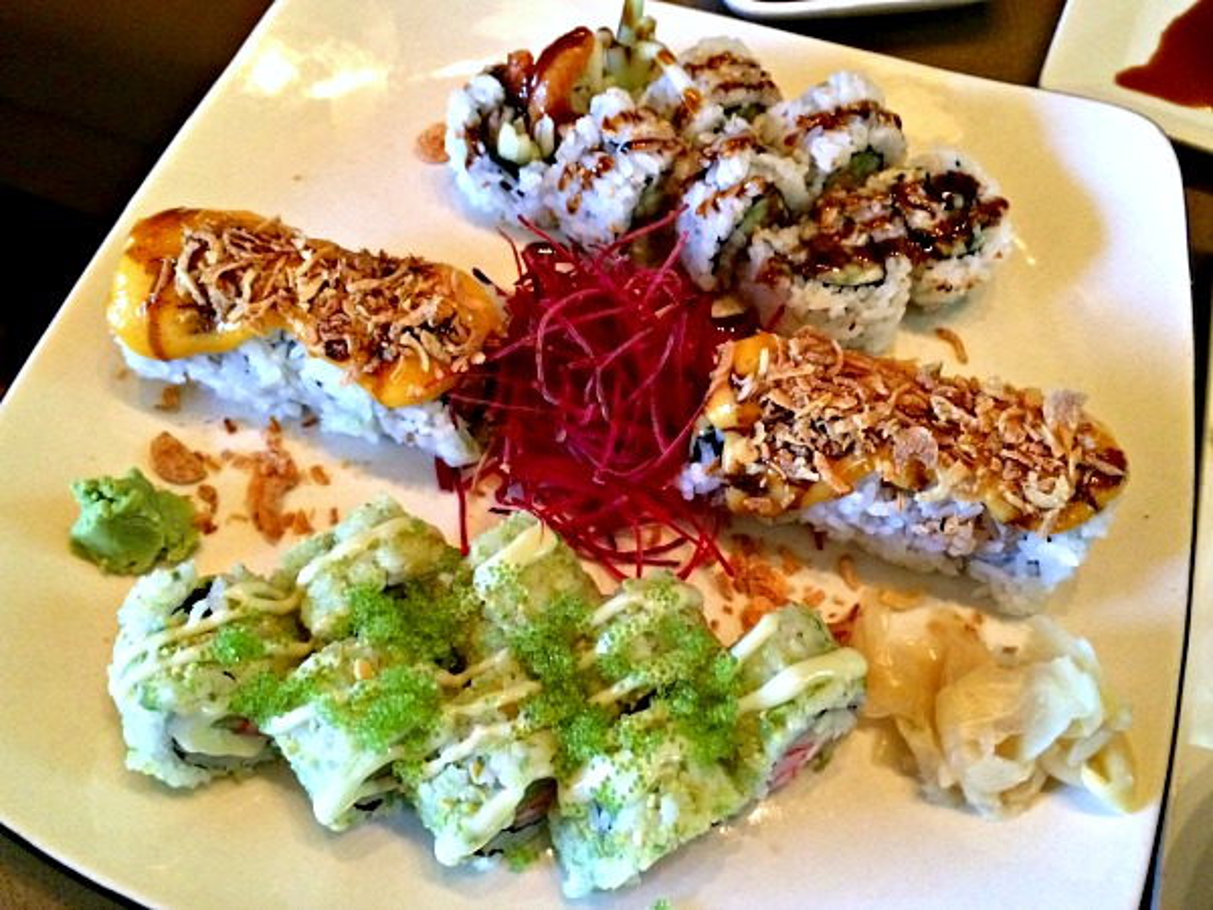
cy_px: 455
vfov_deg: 46.8
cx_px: 606
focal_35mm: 30
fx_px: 1051
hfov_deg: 60.0
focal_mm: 4.12
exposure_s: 1/15
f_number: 2.2
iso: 400
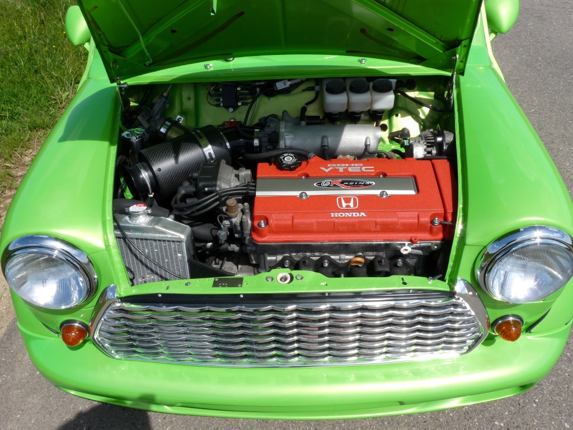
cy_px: 215
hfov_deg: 60.0
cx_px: 286
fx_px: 497
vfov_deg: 46.8
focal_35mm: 30
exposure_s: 1/400
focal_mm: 4.8
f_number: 6.3
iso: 100
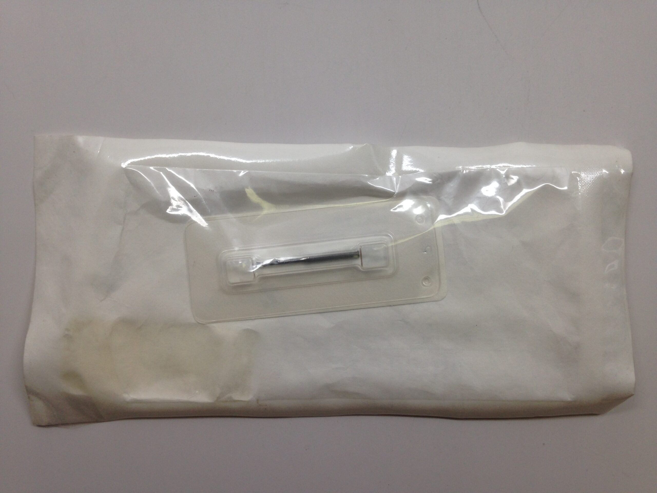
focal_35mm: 33
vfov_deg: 42.9
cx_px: 328
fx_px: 626
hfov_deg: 55.4
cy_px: 246
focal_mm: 4.12
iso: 50
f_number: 2.4
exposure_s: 1/60
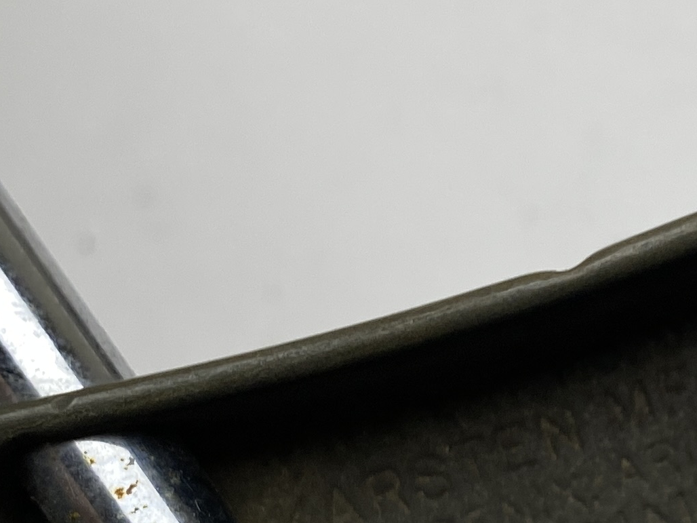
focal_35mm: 102
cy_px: 460
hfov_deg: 18.8
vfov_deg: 14.4
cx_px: 664
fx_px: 2054
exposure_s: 1/431
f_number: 1.8
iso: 32
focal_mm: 4.25
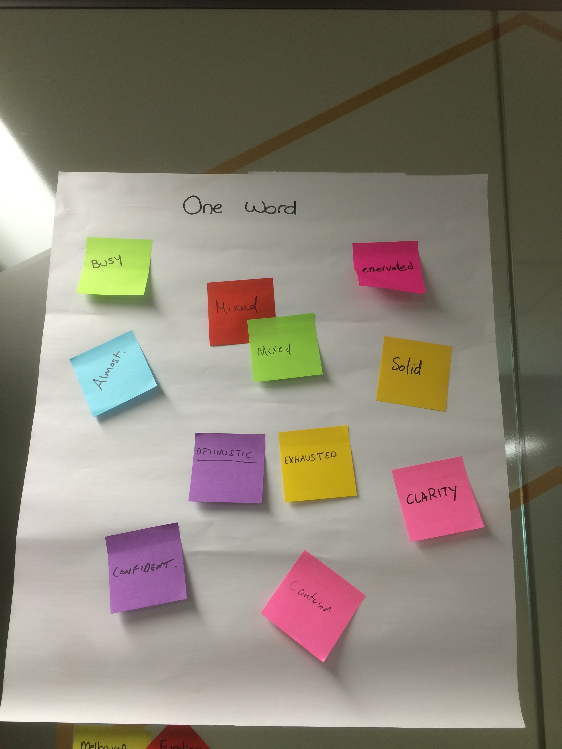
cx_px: 281
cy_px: 374
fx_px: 628
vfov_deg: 61.7
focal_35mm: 29
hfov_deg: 48.2
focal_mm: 4.15
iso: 40
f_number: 2.2
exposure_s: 1/33
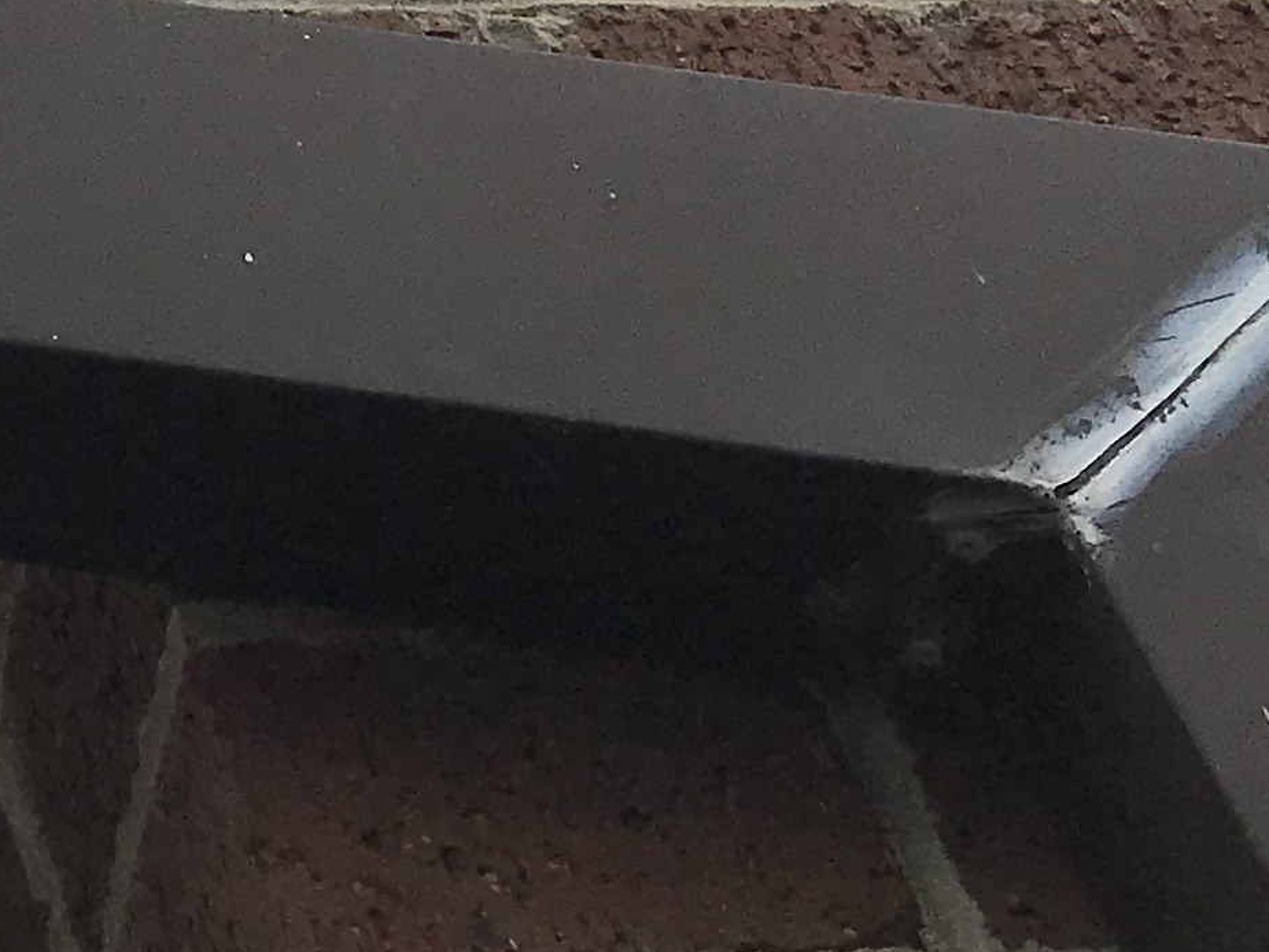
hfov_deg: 14.8
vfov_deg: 11.7
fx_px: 4473
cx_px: -763
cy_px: -405
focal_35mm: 122
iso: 20
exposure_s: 1/4000
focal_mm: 3.99
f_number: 1.8
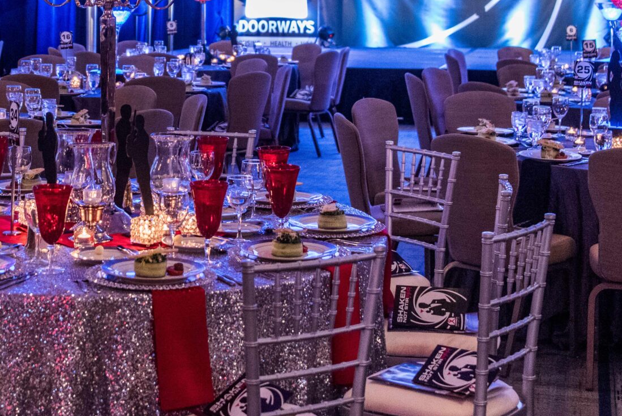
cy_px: 123
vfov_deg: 16.6
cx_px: 109
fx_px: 1417
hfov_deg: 24.3
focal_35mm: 82
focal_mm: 44
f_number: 4.2
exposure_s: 1/60
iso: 6400
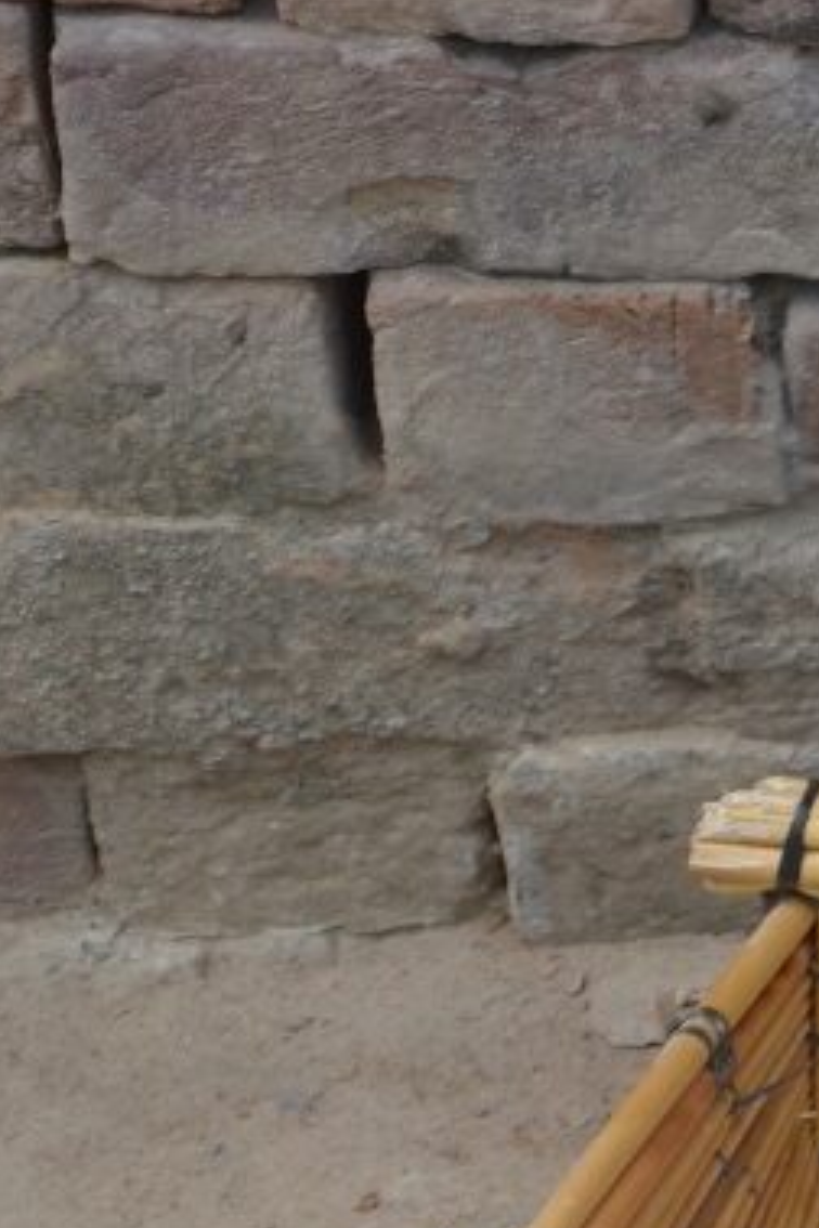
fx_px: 8326
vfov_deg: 8.4
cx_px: 1690
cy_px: 731
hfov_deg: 5.5
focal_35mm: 244
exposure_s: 1/200
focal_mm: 38
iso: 100
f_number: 6.3
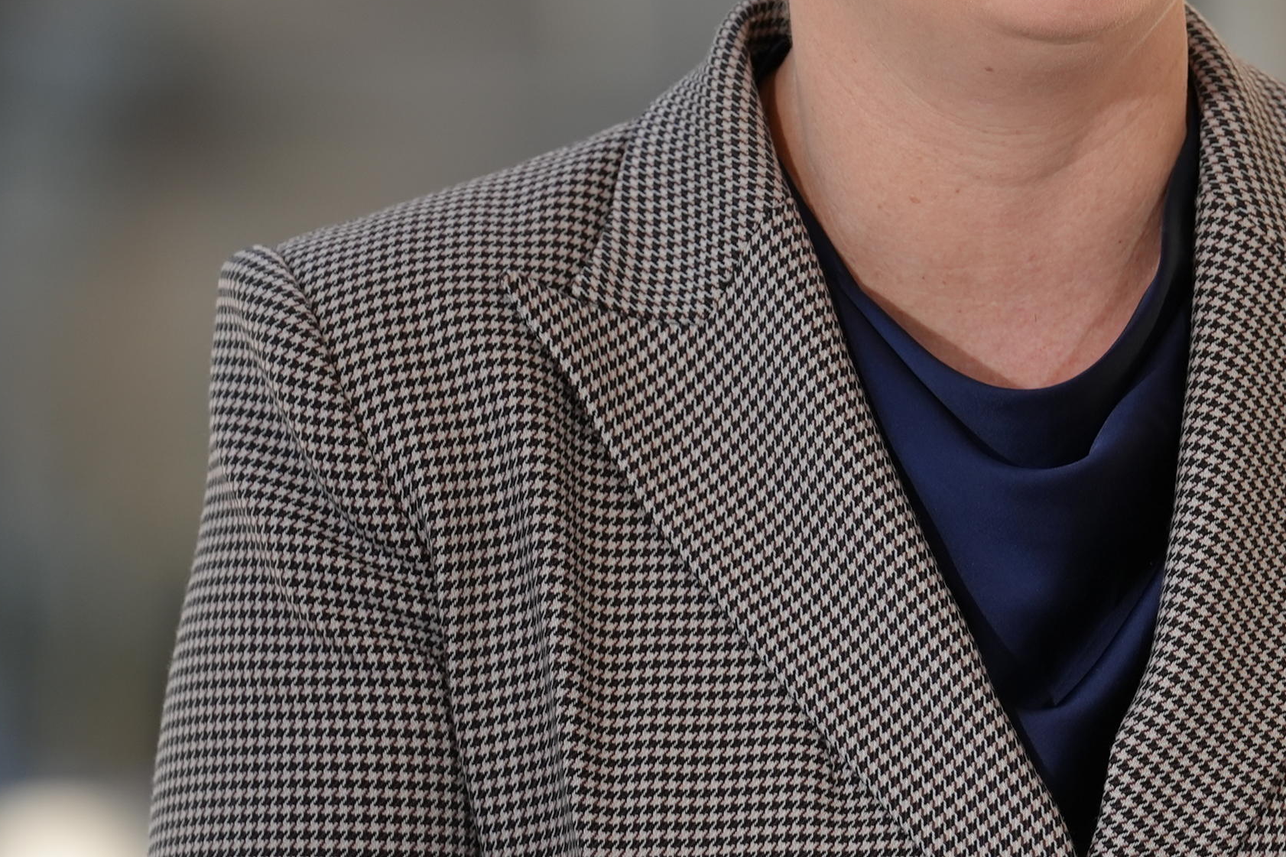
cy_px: 357
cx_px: 1326
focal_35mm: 559
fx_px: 19965
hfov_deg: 3.7
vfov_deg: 2.5
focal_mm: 188
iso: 200
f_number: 4
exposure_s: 1/200
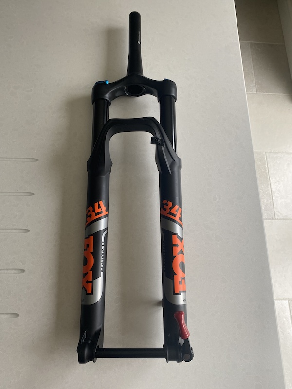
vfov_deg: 67.3
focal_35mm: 26
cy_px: 194
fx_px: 292
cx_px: 146
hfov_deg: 53.1
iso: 100
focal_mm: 4.25
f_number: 1.8
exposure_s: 1/121
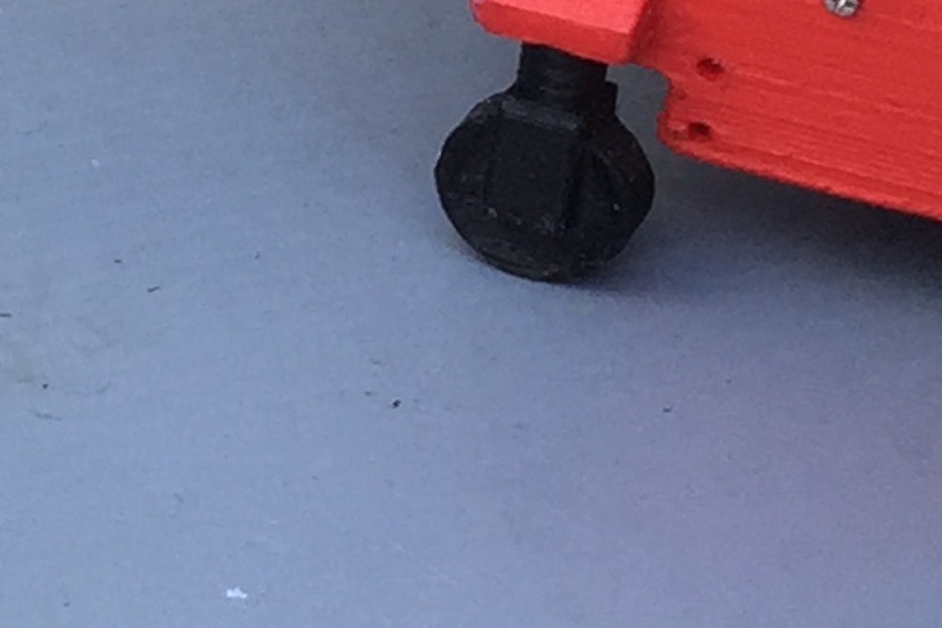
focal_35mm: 196
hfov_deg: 9.3
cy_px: -67
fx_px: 5130
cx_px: -1400
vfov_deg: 7.0
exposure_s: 1/143
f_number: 2.2
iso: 32
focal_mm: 4.15
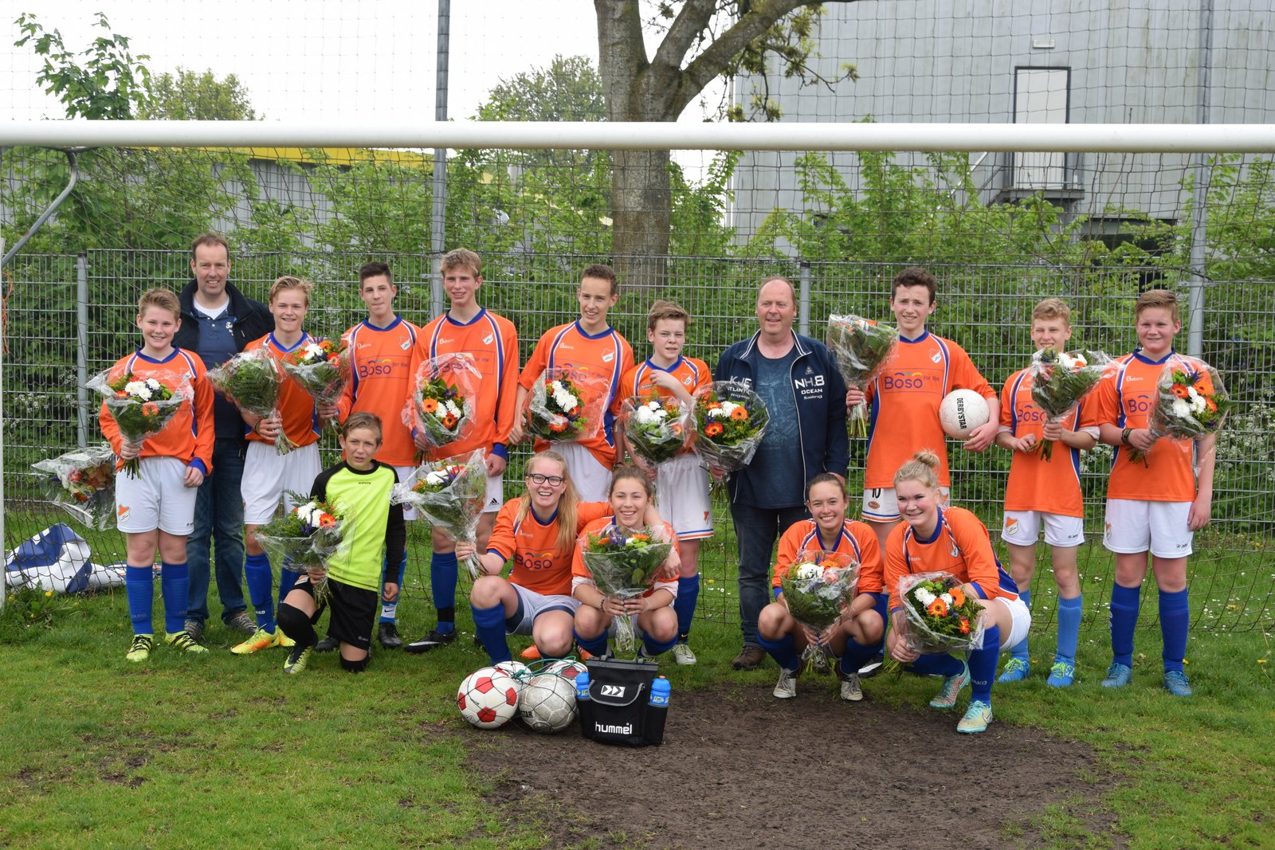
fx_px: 1594
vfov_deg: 29.9
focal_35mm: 45
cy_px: 425
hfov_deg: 43.6
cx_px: 638
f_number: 8
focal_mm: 30
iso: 200
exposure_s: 1/250
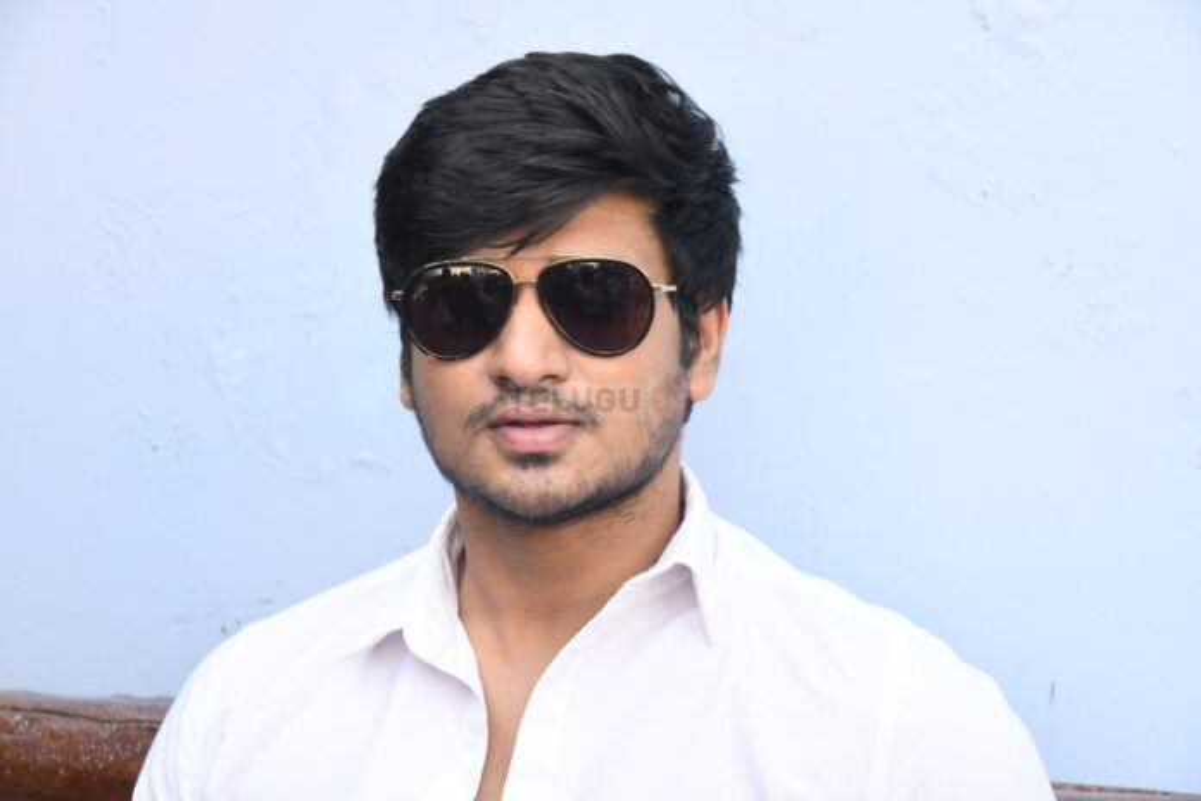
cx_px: 600
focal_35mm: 105
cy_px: 400
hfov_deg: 19.5
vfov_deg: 13.0
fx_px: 3503
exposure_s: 1/125
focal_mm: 105
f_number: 10
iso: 2000
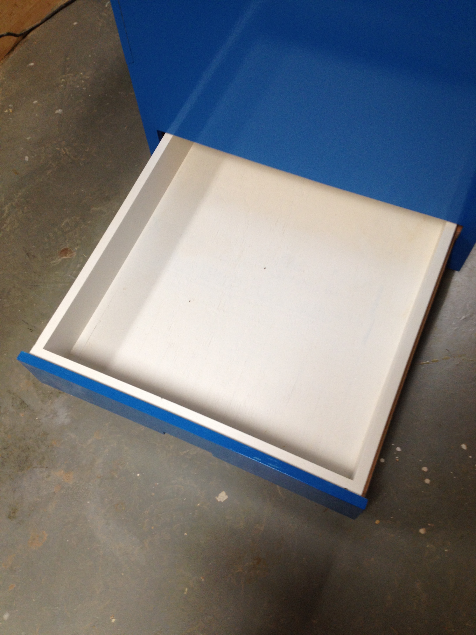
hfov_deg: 40.7
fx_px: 642
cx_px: 238
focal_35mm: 35
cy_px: 318
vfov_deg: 52.6
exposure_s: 1/20
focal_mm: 4.28
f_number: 2.4
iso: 80
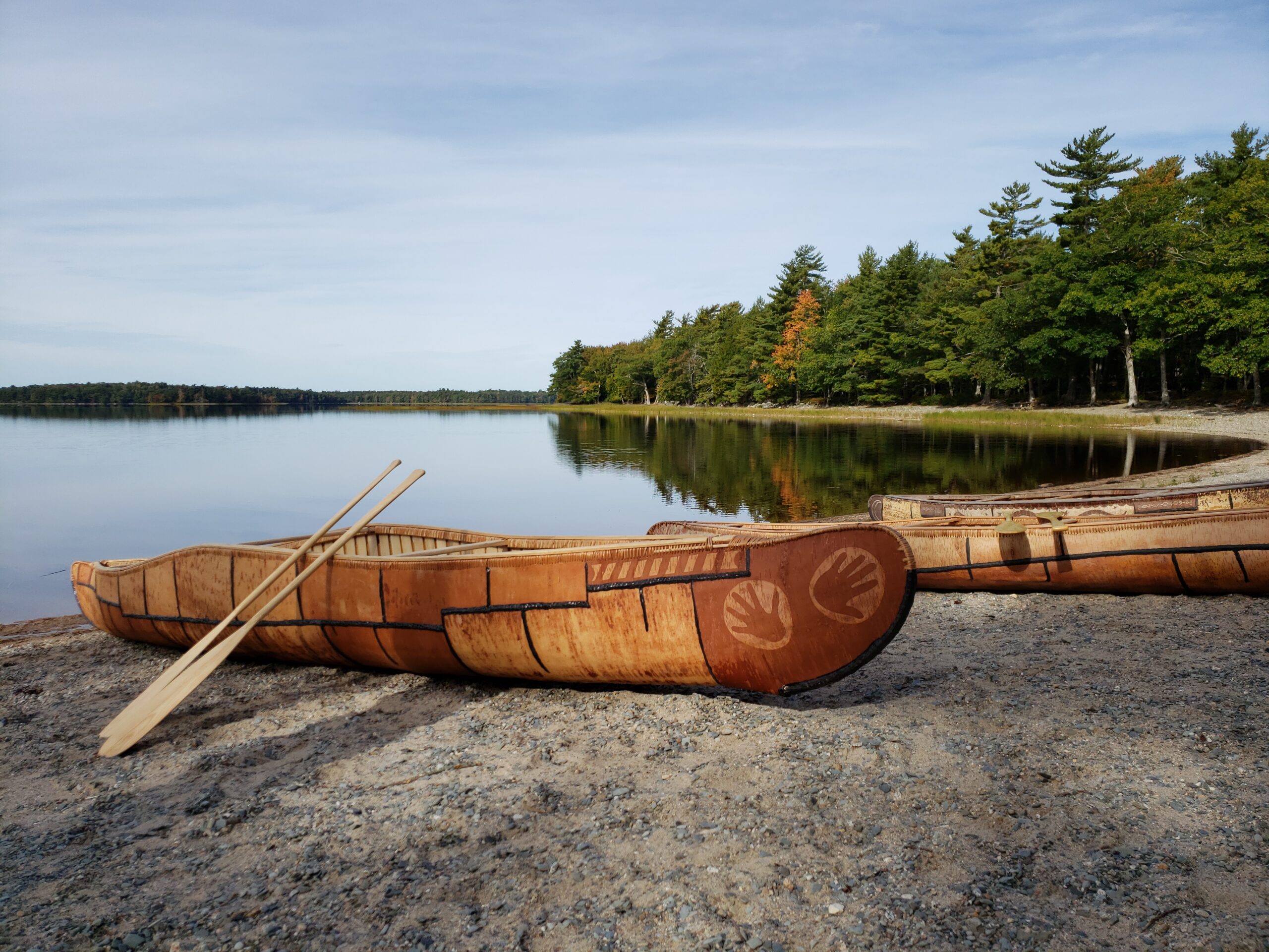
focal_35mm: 26
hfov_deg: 67.3
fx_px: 953
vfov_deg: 53.1
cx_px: 634
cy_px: 476
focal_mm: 4.3
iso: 50
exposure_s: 1/2698
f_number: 1.5
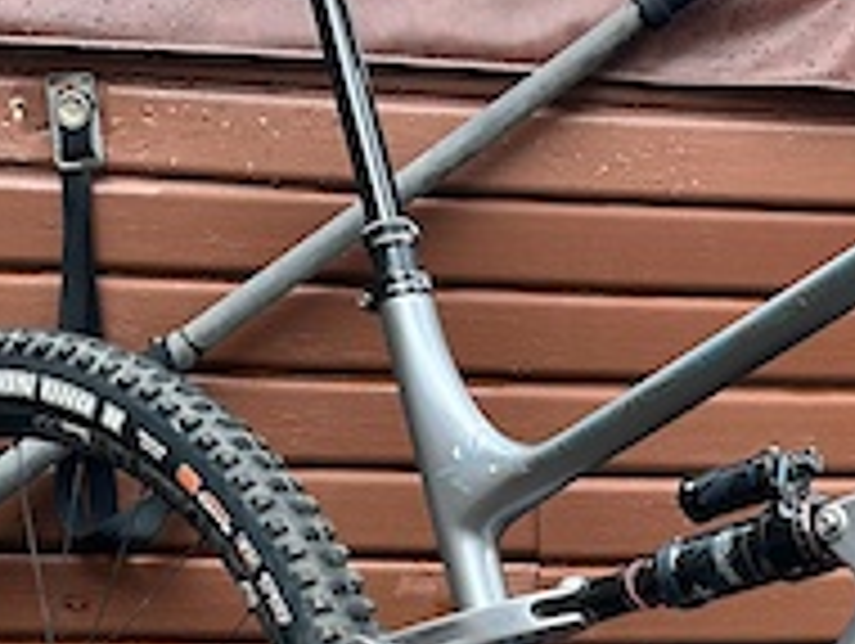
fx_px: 2498
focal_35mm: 101
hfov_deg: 18.6
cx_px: 981
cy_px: 712
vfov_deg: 14.3
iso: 100
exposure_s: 1/140
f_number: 1.78
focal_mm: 6.86
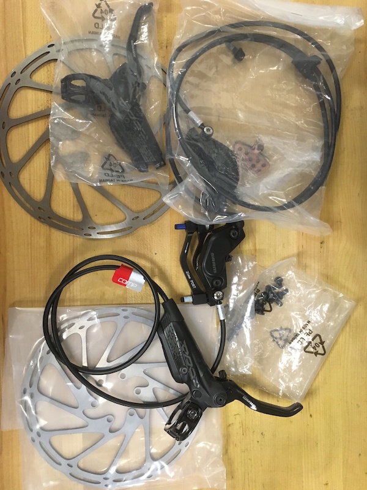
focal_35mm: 29
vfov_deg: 61.7
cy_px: 245
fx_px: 410
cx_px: 184
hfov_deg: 48.2
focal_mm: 4.15
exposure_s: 1/30
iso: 200
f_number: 2.2
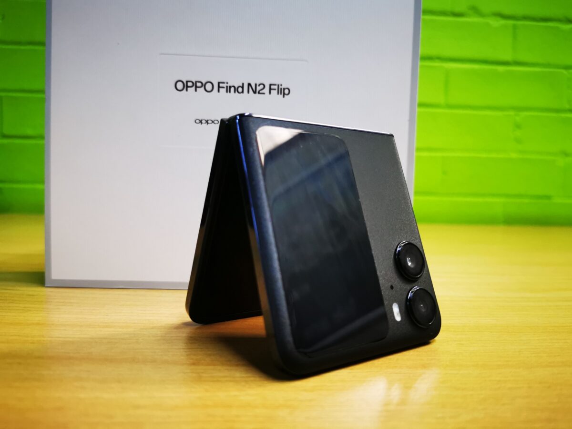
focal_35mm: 27
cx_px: 286
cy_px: 214
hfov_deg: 65.3
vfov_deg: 51.4
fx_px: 446
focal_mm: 5.56
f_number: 1.6
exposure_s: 1/33.3
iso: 400
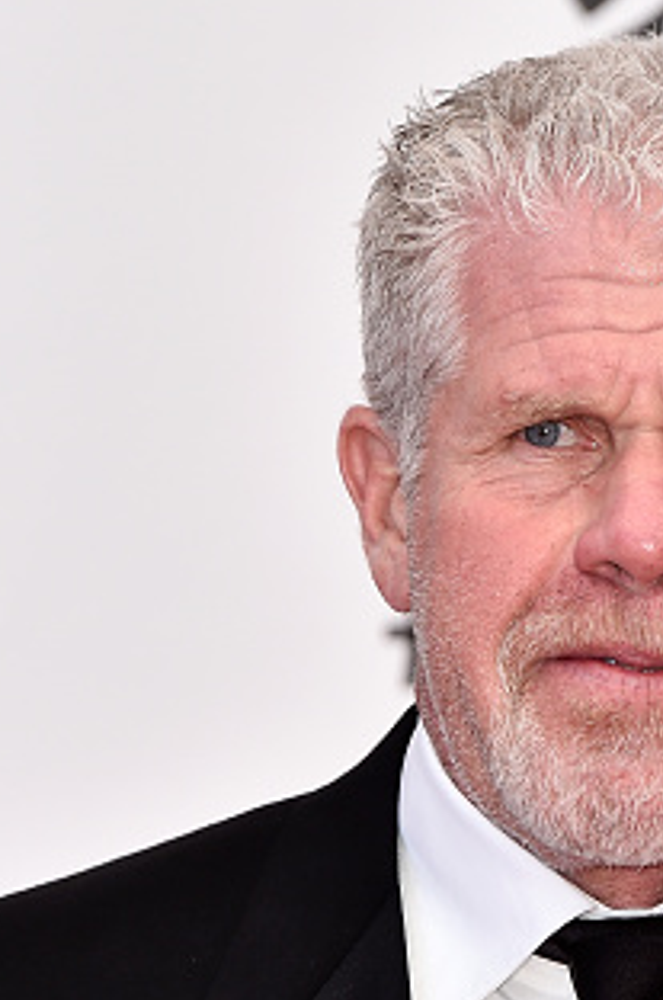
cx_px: 607
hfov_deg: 2.4
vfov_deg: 3.6
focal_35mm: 572
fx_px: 15853
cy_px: 881
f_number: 7.1
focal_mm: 300
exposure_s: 1/320
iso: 320
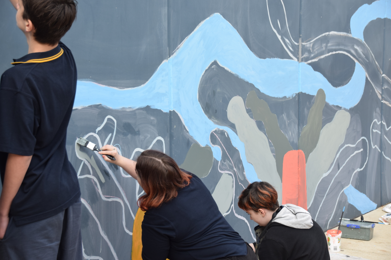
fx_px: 1010
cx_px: 196
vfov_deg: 14.7
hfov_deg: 21.9
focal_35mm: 93
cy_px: 130
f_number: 7.1
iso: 400
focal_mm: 62
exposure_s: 1/200
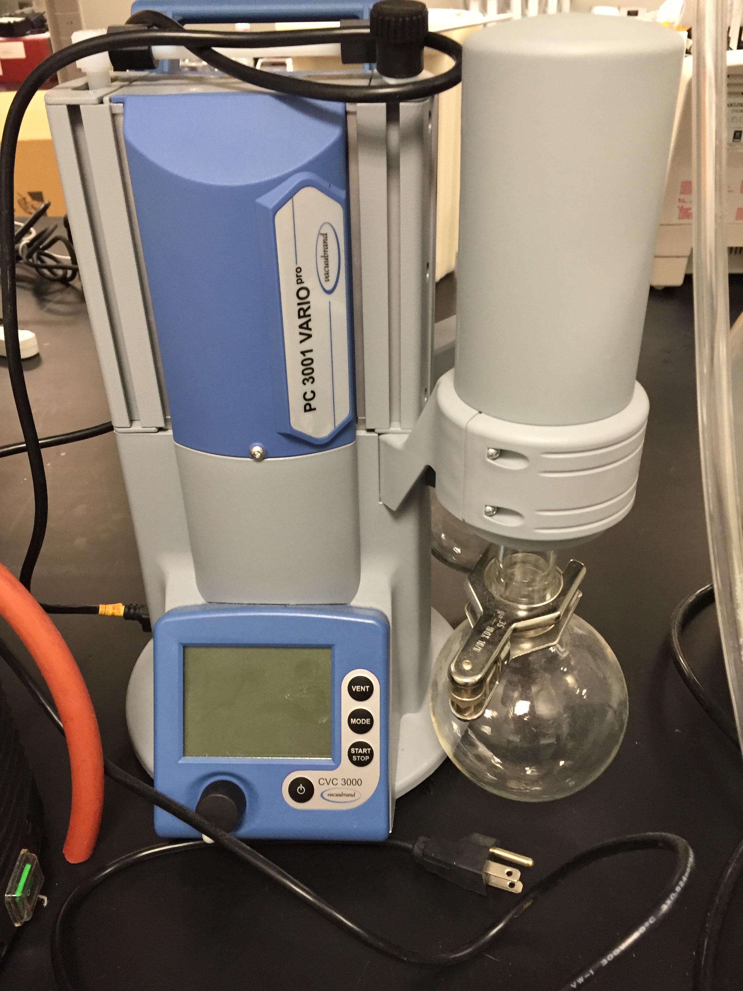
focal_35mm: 29
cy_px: 496
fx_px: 830
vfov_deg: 61.7
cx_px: 372
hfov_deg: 48.2
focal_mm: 4.15
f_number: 2.2
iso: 160
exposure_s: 1/30
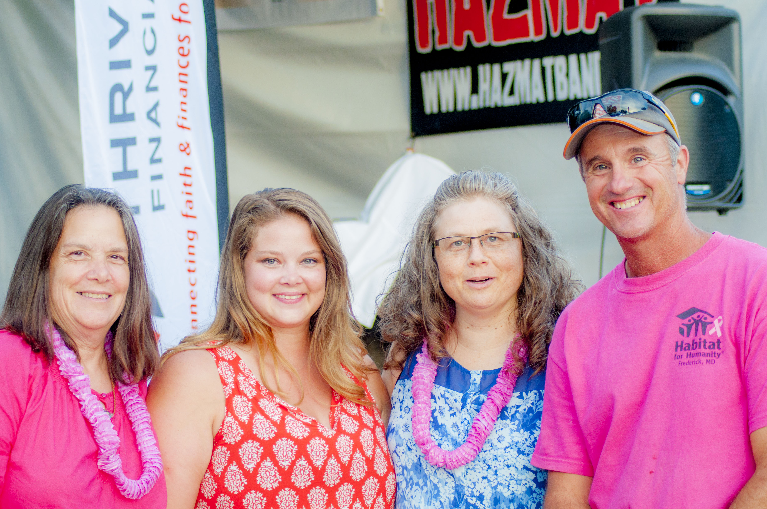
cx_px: 384
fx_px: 2234
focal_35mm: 105
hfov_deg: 19.5
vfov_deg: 13.0
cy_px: 254
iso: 220
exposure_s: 1/125
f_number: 5
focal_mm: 70
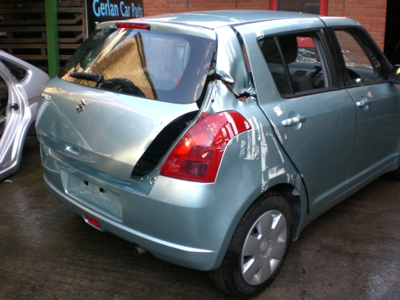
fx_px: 439
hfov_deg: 49.0
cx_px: 200
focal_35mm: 38
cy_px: 150
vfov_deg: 37.7
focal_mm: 6.3
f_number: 3.1
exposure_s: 1/125
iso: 100
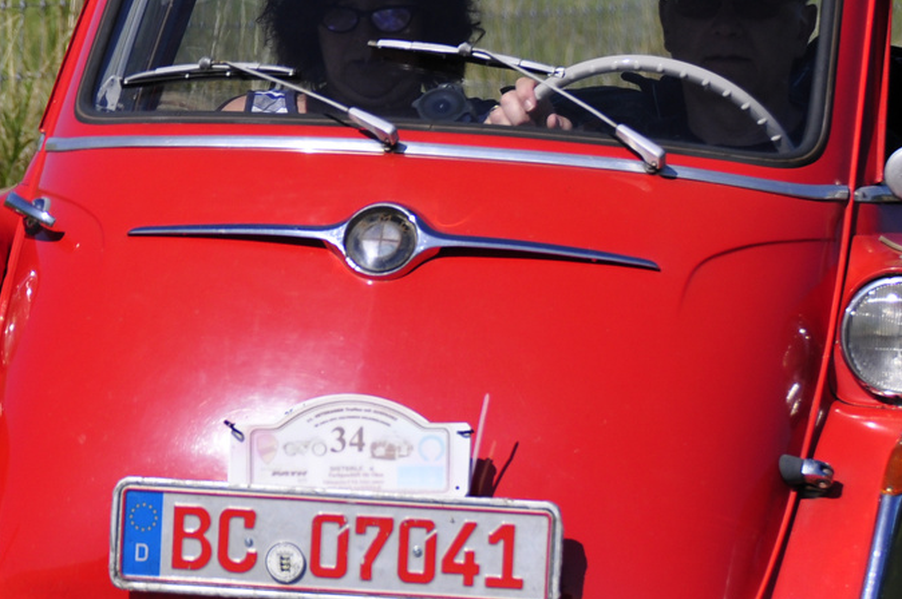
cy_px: 440
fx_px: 15394
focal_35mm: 615
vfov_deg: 2.2
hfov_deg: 3.4
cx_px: 335
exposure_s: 1/2000
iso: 200
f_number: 5.6
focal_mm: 170
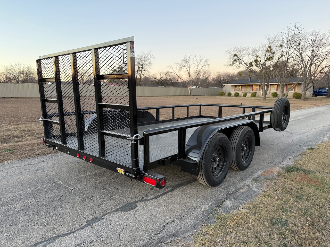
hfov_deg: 71.6
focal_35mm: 24
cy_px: 124
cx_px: 165
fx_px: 229
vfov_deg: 56.8
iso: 80
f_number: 1.78
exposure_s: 1/121
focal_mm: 6.76
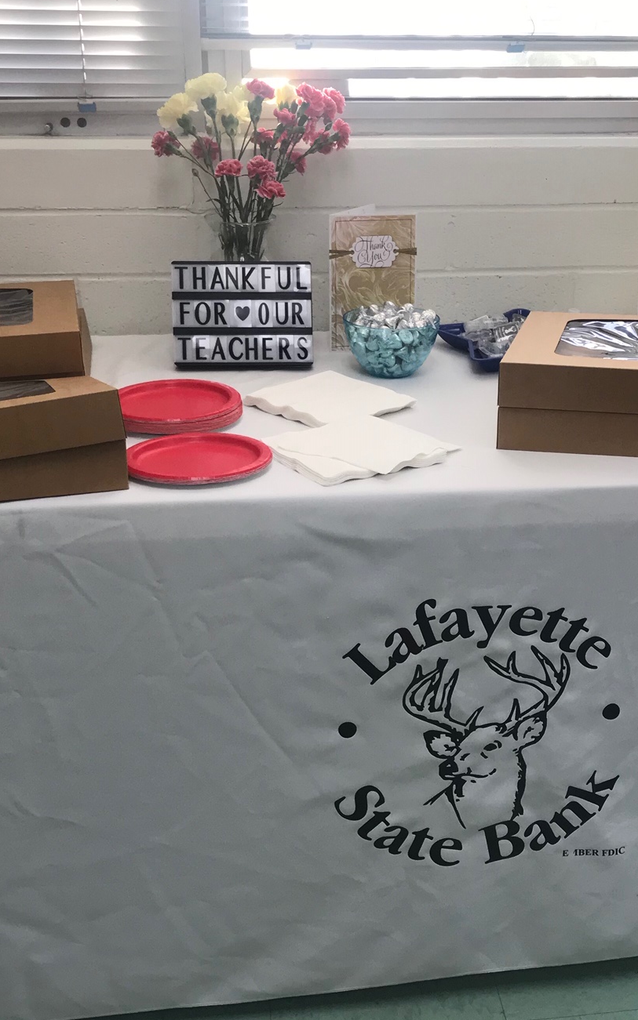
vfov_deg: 43.5
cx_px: 411
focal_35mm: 46
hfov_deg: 27.9
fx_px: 1280
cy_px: 531
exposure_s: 1/120
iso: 40
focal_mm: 3.99
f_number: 1.8
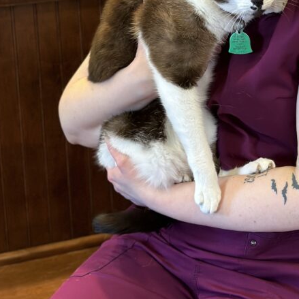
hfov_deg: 17.5
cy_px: 0
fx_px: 967
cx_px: 222
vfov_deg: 17.2
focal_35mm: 99
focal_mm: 6.86
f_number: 1.78
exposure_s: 1/60
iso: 320
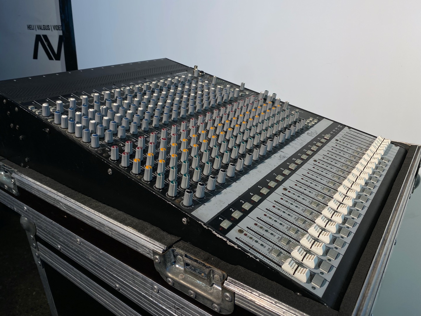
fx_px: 316
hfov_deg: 67.3
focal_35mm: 26
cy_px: 158
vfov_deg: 53.1
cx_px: 210
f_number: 1.8
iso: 32
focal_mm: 4.25
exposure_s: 1/114
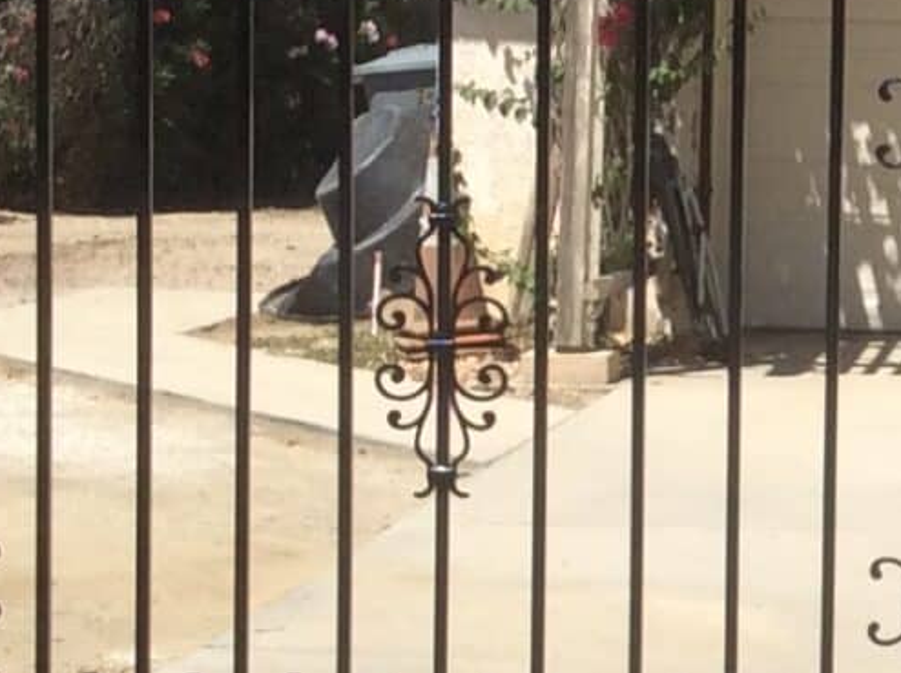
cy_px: 374
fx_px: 4444
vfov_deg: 8.7
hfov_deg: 11.0
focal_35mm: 171
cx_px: 1437
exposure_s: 1/1300
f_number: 2.4
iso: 32
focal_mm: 3.3
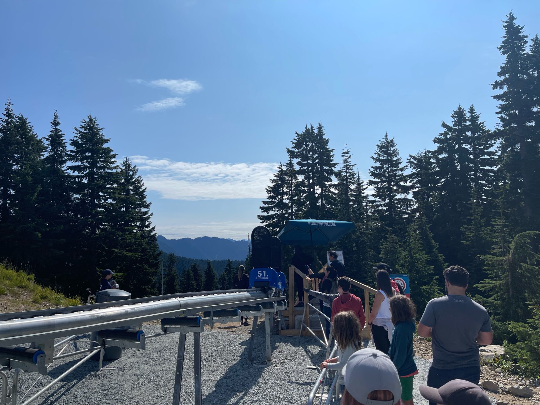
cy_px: 202
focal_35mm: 26
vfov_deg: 53.1
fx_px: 406
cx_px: 270
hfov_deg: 67.3
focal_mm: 5.1
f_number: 1.6
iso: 32
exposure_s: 1/10000
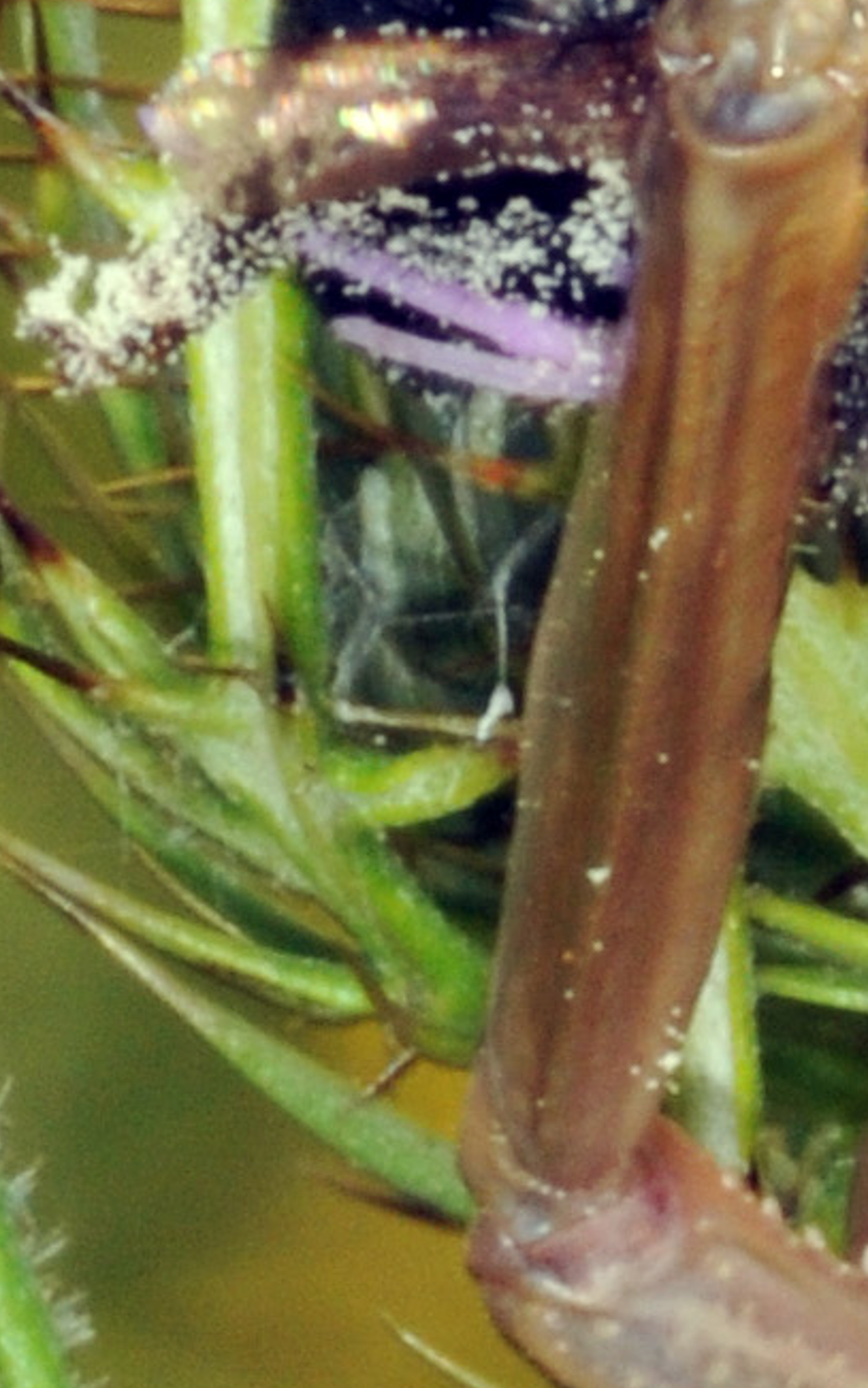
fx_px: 34246
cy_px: 906
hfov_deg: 1.5
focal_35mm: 905
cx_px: 930
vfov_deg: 2.3
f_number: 40
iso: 400
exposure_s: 1/60
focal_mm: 90
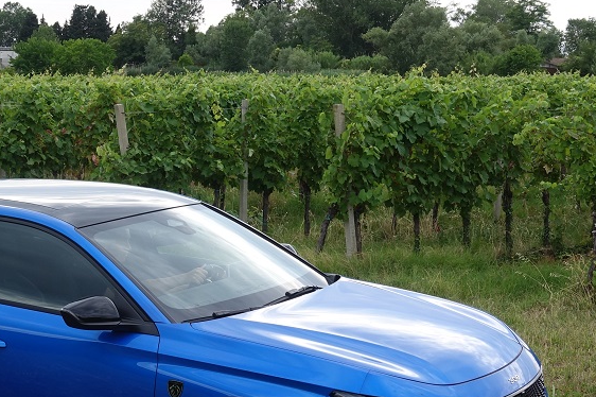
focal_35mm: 82
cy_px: 271
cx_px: 124
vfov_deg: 16.6
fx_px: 1357
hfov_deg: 24.4
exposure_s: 1/160
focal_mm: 13.34
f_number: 5.6
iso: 125
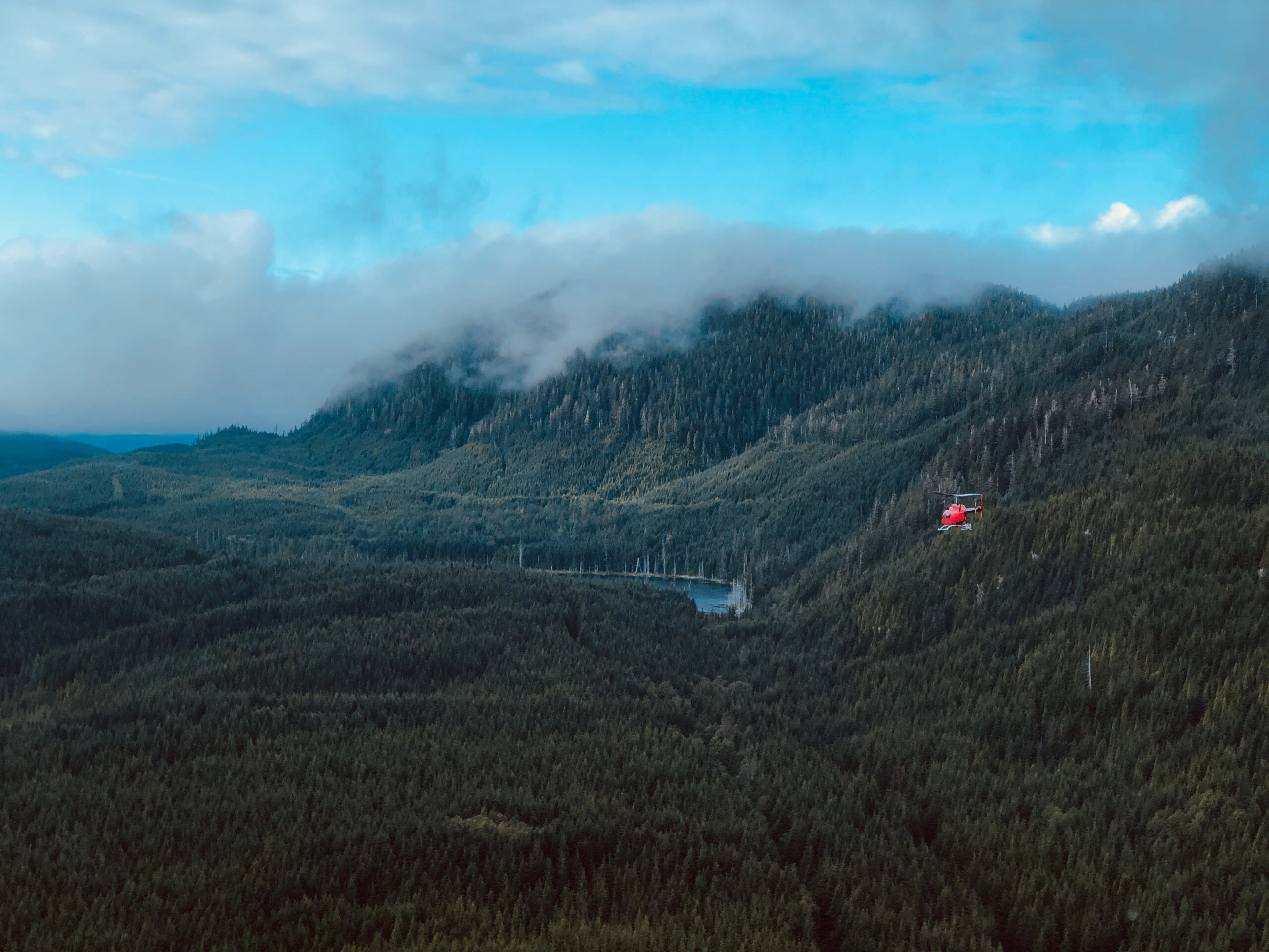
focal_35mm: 57
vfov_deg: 25.7
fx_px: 2090
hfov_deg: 33.8
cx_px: 634
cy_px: 476
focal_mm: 6.6
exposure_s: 1/405
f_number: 2.8
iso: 20
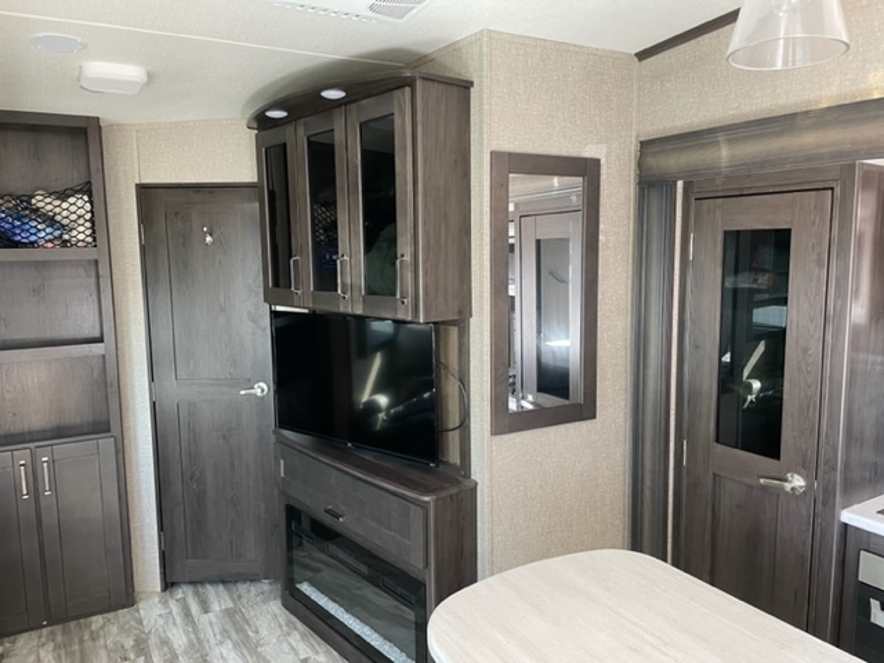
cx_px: 442
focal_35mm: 26
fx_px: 664
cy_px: 332
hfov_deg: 67.3
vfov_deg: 53.1
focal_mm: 4.2
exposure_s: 1/60
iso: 200
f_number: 1.6
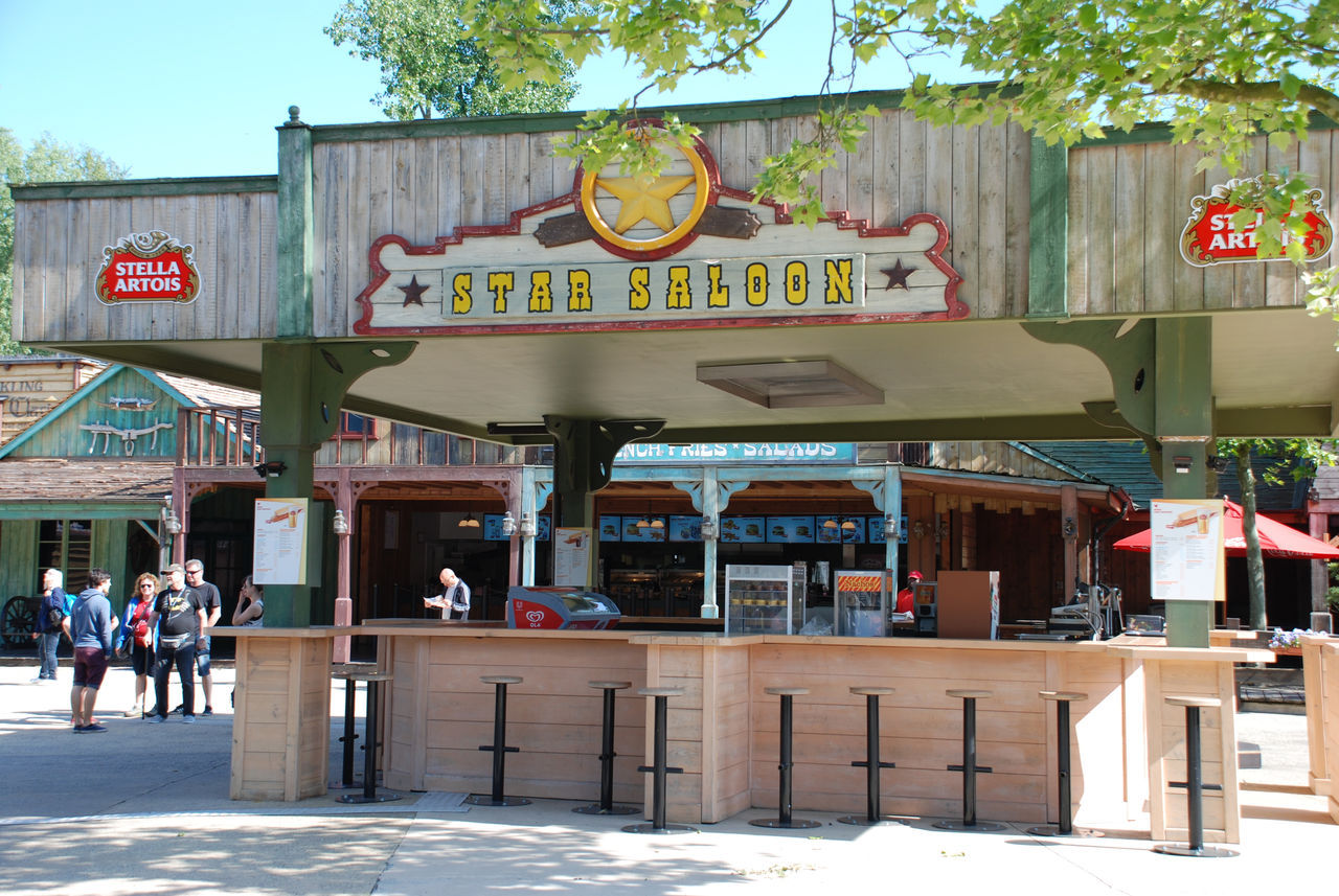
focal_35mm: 48
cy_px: 448
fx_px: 1788
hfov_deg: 41.1
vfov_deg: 28.2
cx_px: 670
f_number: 5.6
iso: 110
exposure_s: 1/125
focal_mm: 32
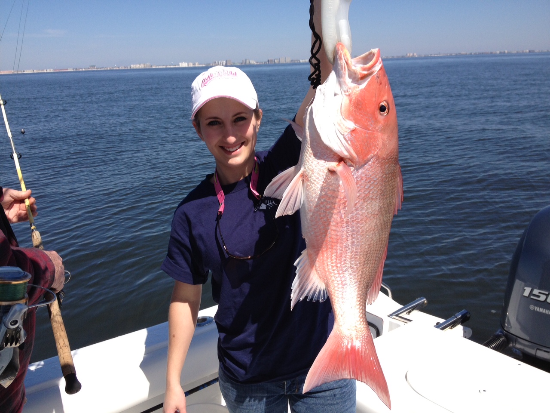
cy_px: 206
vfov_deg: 40.7
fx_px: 556
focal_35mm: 35
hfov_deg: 52.6
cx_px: 275
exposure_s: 1/1905
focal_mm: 4.28
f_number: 2.4
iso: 50
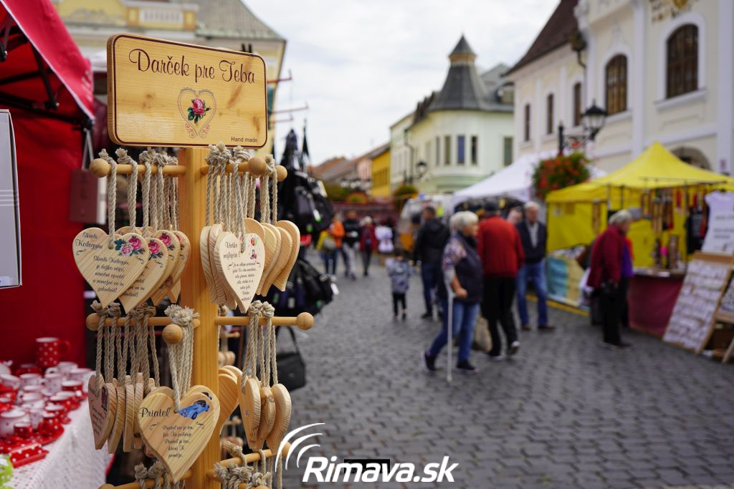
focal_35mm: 38
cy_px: 244
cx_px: 367
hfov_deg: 50.7
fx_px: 775
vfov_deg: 35.1
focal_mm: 38
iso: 100
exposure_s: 1/400
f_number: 5
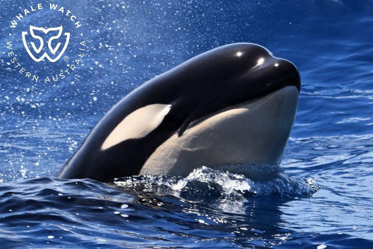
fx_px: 2331
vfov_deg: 6.1
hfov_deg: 9.2
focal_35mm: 225
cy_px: 124
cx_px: 186
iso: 400
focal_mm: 150
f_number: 6.3
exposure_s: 1/1600
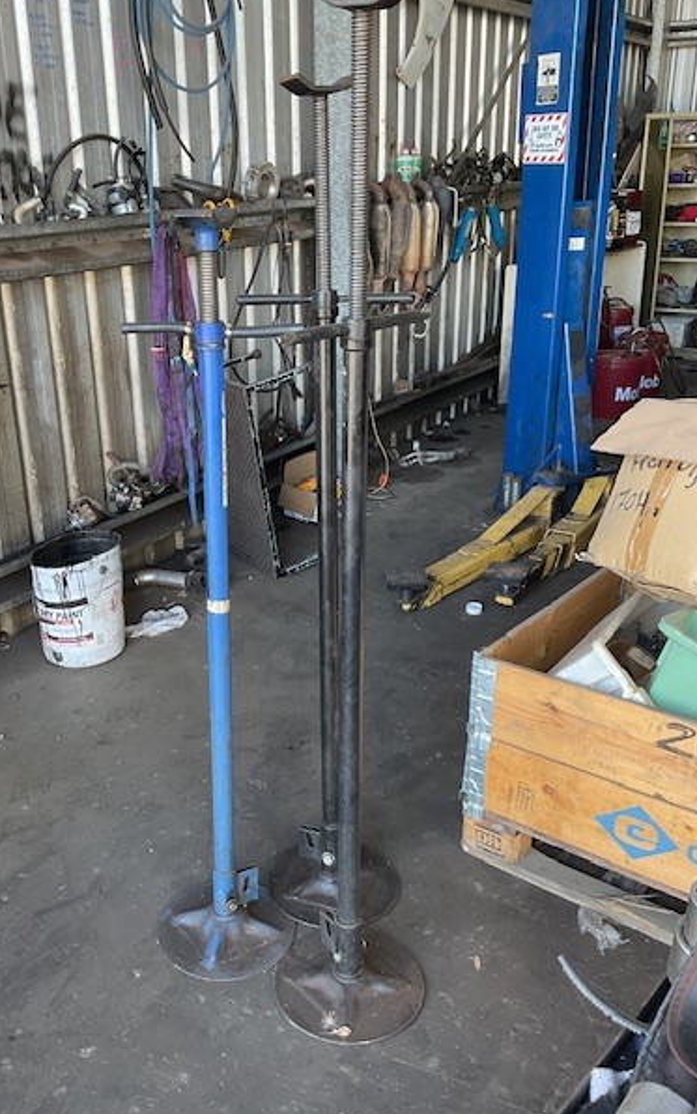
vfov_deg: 58.1
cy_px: 555
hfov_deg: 38.1
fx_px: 1002
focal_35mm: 33
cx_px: 262
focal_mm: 3
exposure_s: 1/100
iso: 64
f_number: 1.8
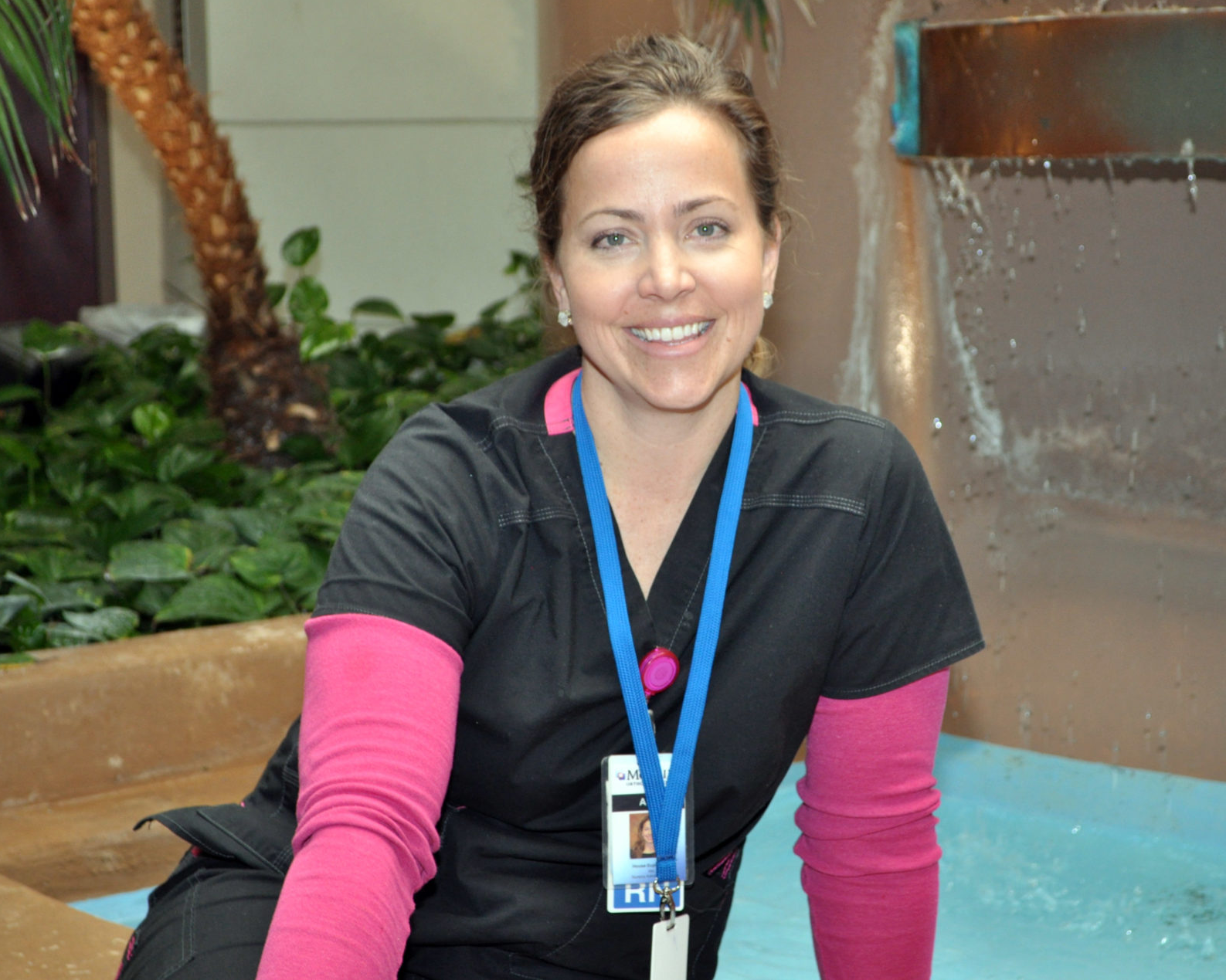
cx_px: 713
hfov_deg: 24.9
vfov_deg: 20.0
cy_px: 488
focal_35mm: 77
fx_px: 2778
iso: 800
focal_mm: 45
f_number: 5.3
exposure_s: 1/60
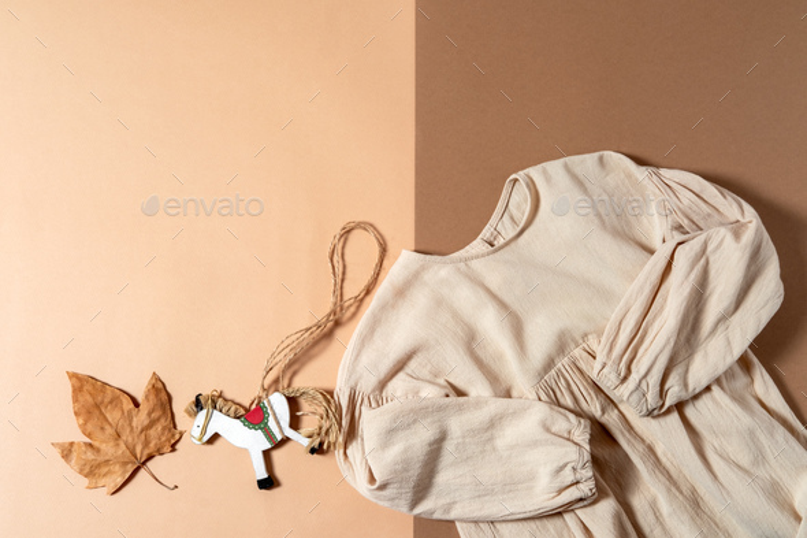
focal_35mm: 53
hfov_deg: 37.5
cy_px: 269
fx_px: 1188
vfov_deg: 25.5
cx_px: 404
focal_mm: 35
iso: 160
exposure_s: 1/125
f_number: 14
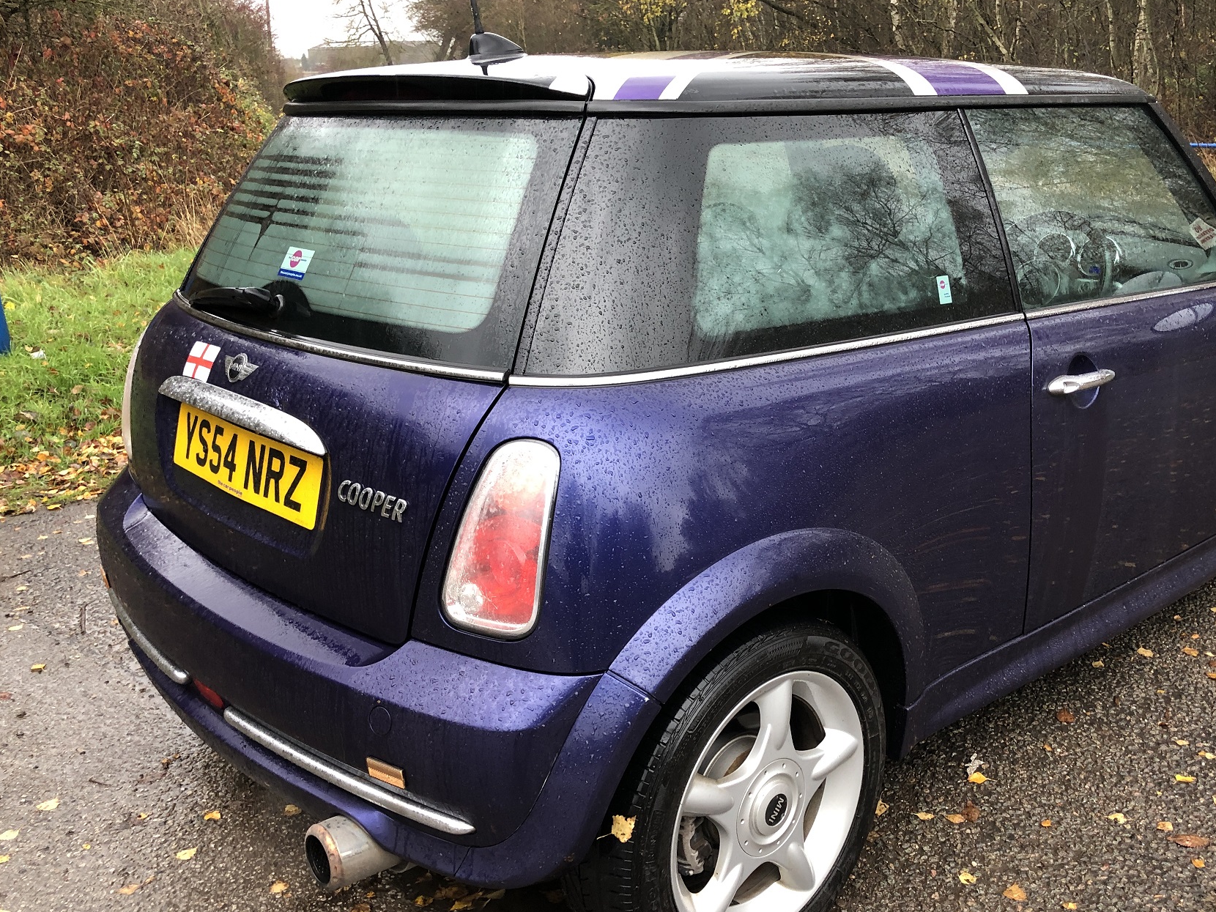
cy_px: 520
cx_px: 714
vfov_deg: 41.7
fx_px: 1194
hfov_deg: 53.7
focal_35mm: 34
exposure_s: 1/24
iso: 40
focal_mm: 4
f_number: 1.8
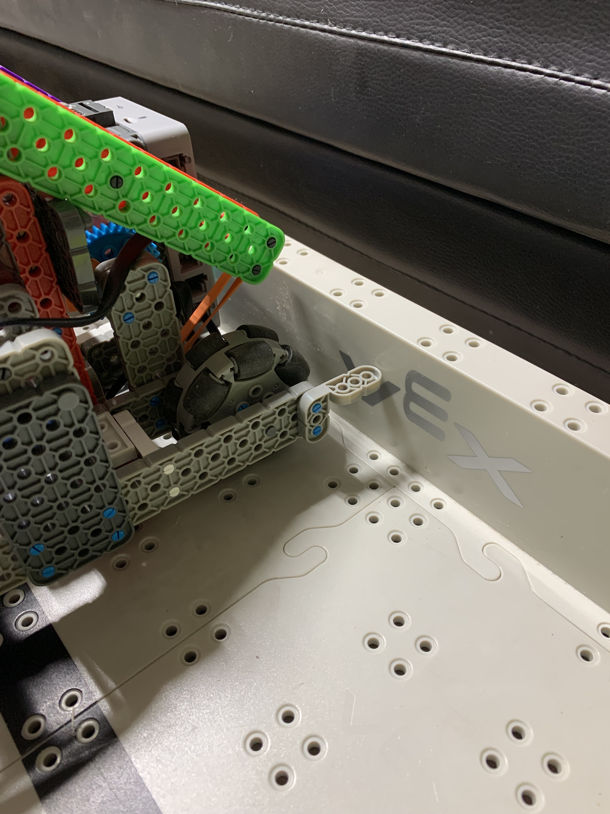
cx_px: 305
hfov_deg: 53.1
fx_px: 611
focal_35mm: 26
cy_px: 407
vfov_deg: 67.3
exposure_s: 1/60
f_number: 1.8
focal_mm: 4.25
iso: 100
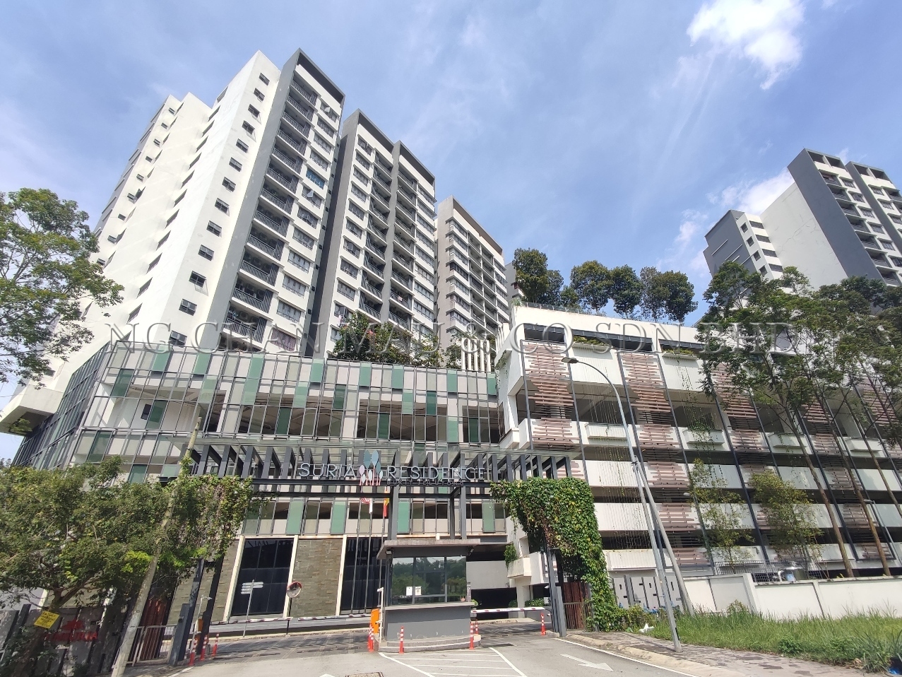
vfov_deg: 78.1
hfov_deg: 94.5
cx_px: 451
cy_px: 338
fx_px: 417
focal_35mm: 16
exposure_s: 1/1089
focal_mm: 1.65
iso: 50
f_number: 2.2
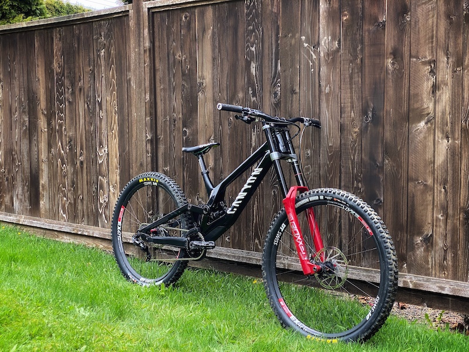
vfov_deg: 28.0
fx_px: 705
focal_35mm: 52
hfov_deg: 36.8
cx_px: 234
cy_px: 176
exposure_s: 1/131
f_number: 2
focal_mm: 6
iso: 20
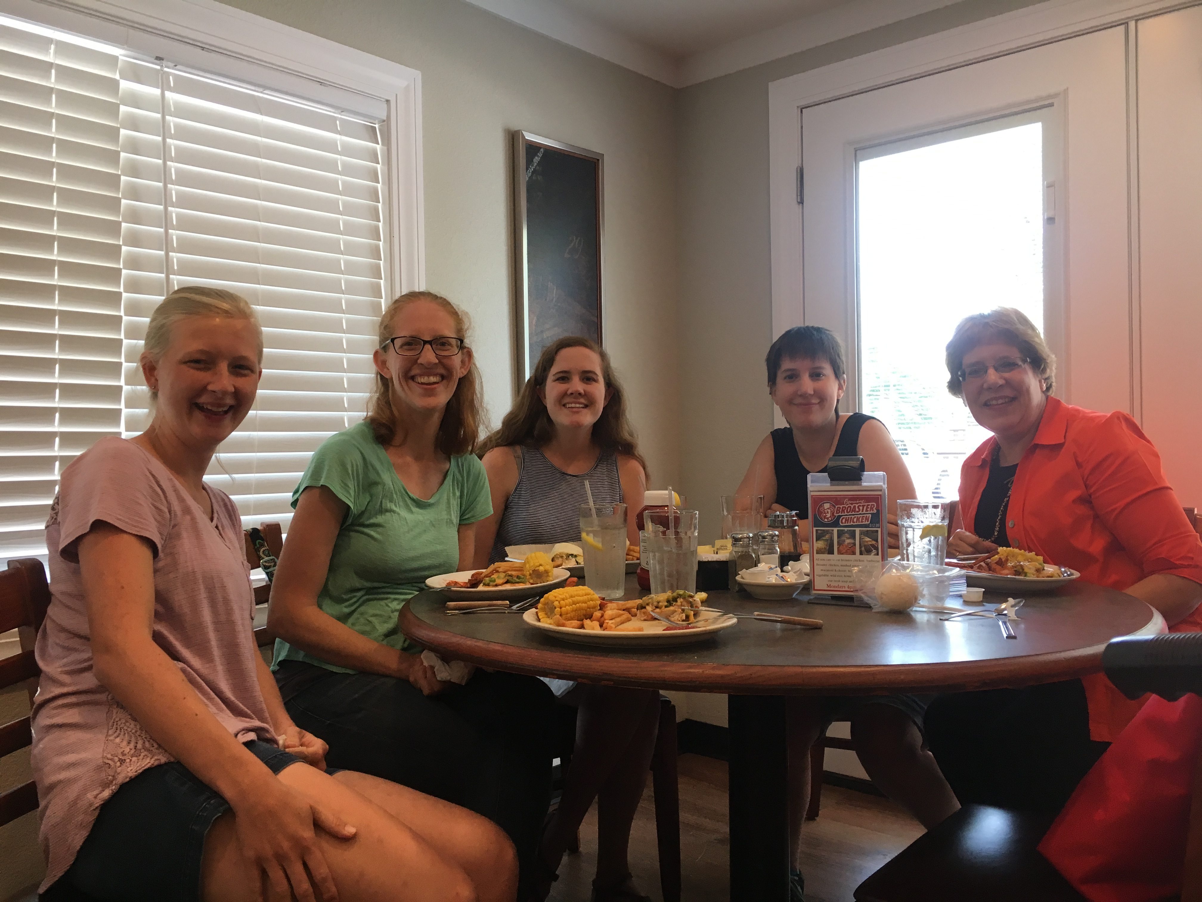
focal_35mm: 29
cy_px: 451
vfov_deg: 48.2
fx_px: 1007
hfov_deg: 61.7
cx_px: 601
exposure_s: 1/30
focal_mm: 4.15
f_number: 2.2
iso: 32
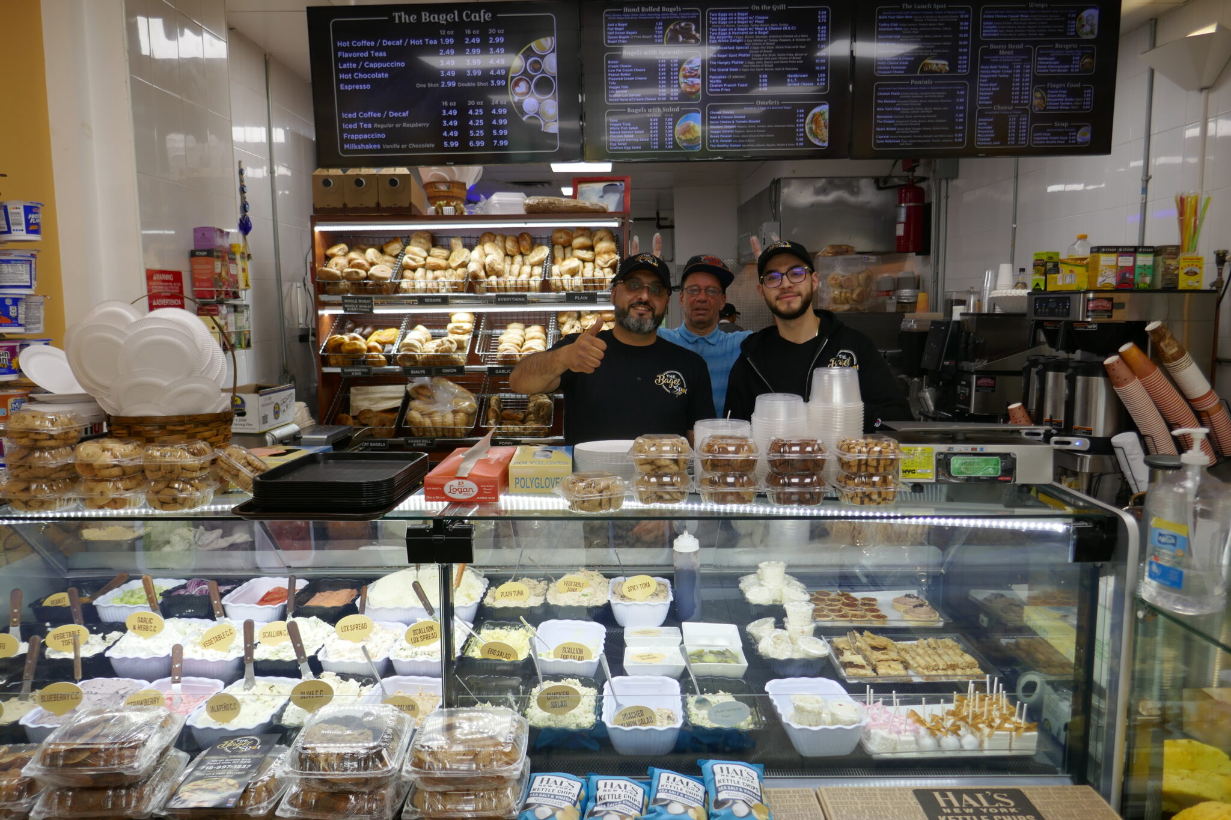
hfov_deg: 71.5
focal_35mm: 25
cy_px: 410
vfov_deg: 51.3
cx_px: 616
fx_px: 855
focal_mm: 9.1
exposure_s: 1/100
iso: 125
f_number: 2.8
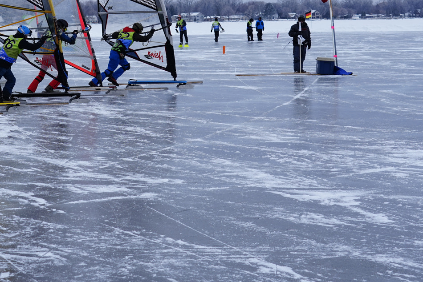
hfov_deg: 20.8
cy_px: 18
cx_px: 82
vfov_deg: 14.0
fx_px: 1140
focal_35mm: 97
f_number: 4.5
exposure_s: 1/640
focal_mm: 45
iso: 250
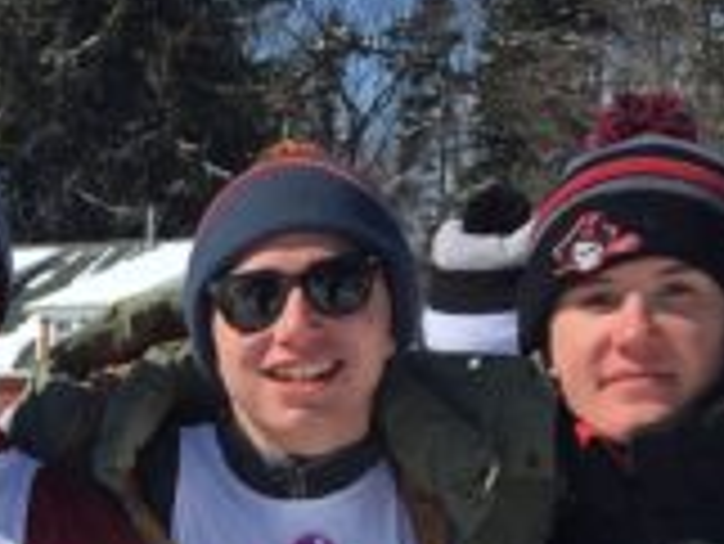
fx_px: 2888
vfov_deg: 10.3
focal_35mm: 138
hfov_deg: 13.7
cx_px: -252
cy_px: 899
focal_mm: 4.15
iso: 25
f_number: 2.2
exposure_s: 1/2331
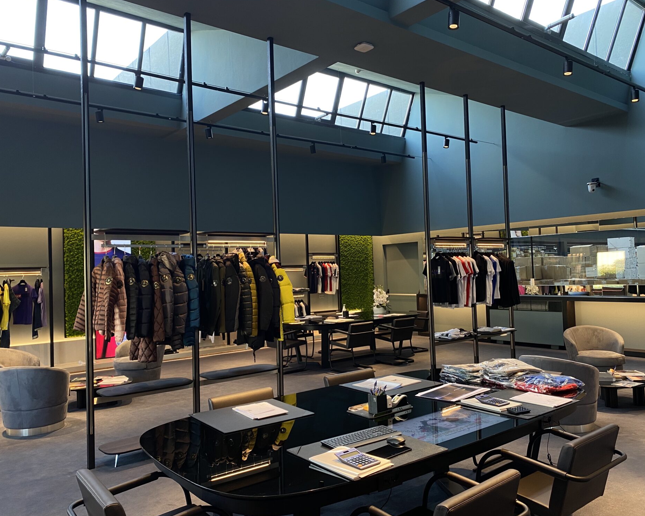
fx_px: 535
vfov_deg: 51.5
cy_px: 257
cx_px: 332
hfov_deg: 62.2
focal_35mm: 28
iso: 64
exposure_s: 1/50
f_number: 1.8
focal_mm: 4.25
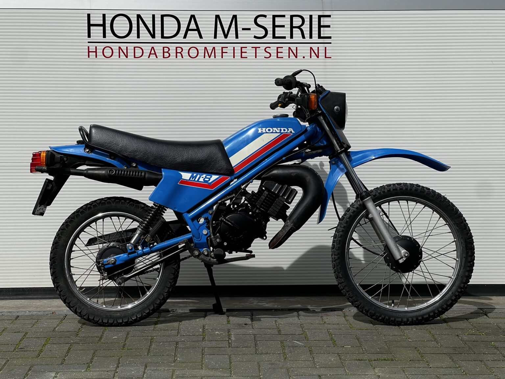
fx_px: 1123
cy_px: 190
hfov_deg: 25.3
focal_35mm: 77
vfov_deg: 19.1
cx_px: 252
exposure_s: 1/1233
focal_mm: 9
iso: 32
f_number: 2.8
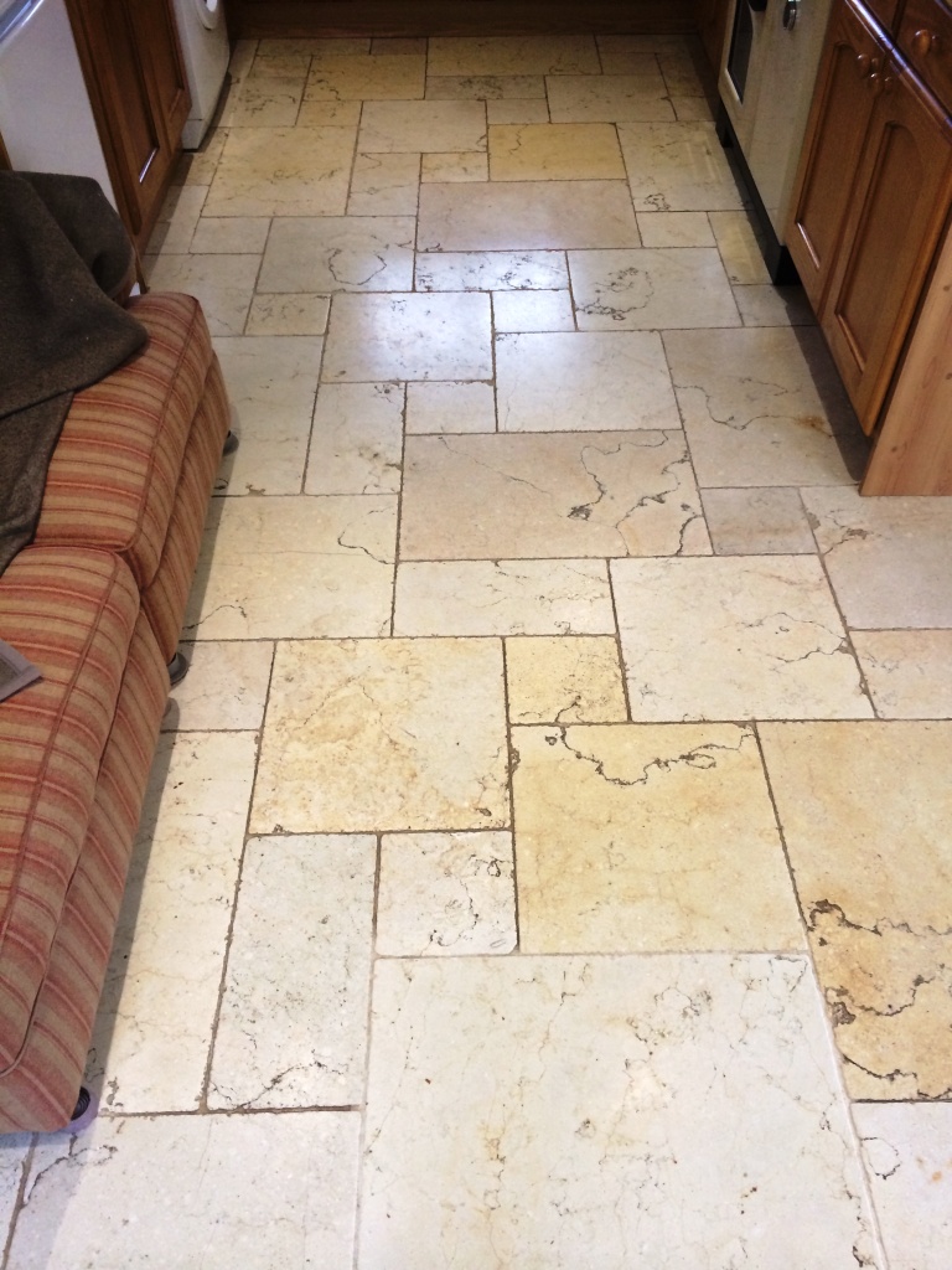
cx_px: 476
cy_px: 635
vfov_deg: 60.0
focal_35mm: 30
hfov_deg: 46.8
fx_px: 1100
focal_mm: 4.12
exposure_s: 1/30
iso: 125
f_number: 2.2
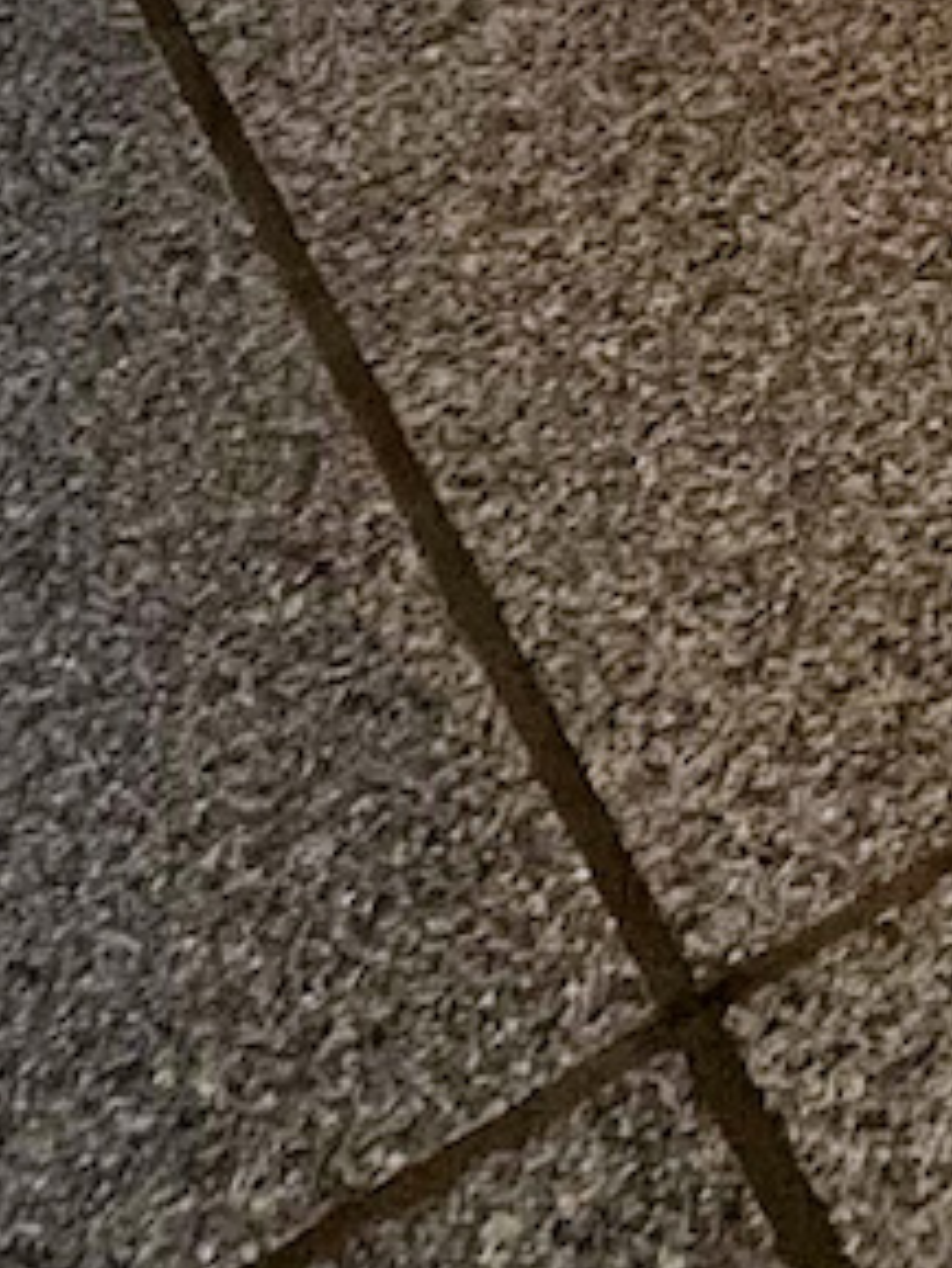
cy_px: -2374
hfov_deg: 14.0
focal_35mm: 90
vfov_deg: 12.1
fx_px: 3298
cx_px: 1865
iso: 200
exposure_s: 1/65
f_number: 1.8
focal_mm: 1.57
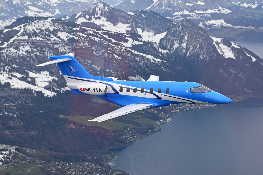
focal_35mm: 57
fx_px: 416
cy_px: 88
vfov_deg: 23.8
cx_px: 132
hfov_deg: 35.1
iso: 400
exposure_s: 1/250
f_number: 10
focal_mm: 38
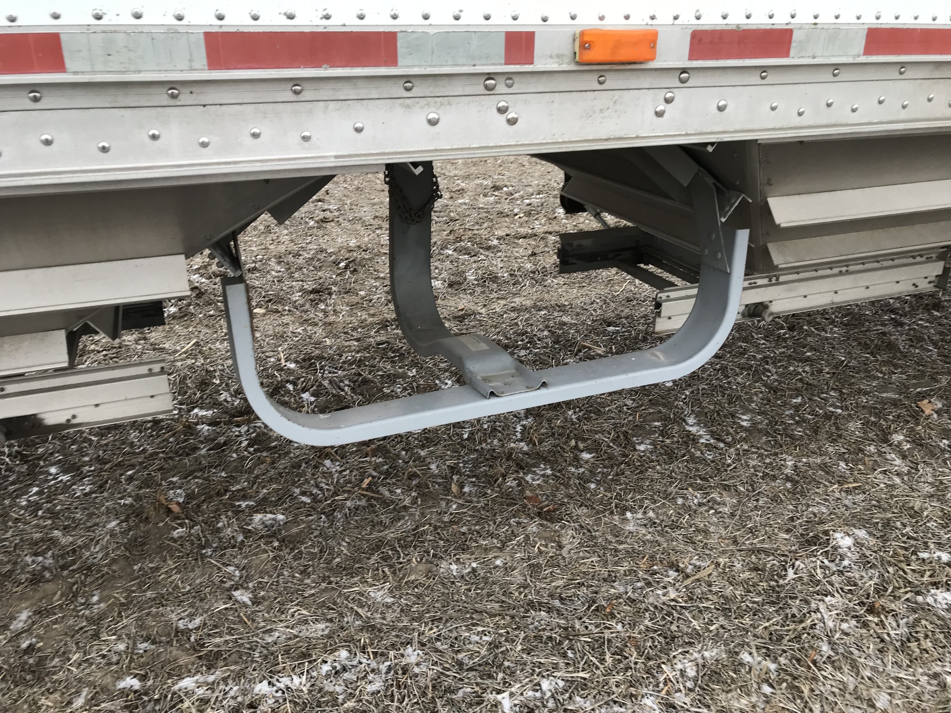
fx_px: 769
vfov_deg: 49.7
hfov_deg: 63.4
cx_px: 476
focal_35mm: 28
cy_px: 356
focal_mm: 3.99
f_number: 1.8
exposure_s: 1/104
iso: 20
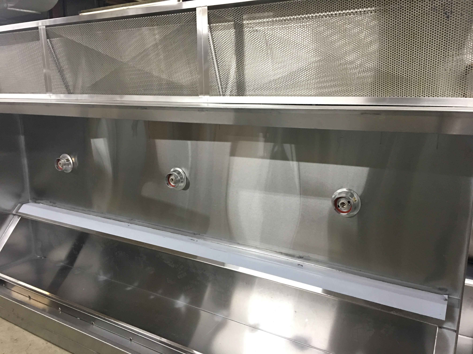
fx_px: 396
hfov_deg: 61.7
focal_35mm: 29
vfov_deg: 48.2
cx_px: 236
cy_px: 177
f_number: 2.2
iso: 100
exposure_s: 1/15
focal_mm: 4.15
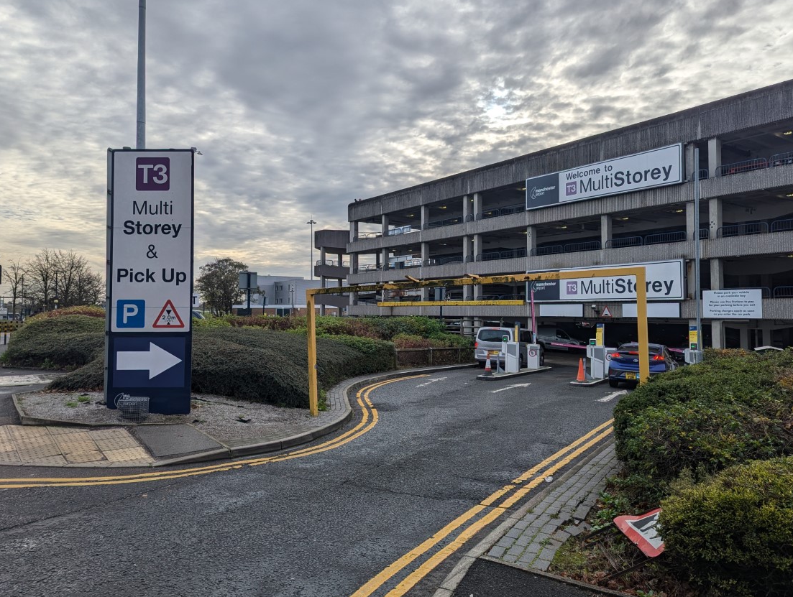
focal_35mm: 26
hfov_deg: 67.2
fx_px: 597
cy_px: 284
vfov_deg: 53.2
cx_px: 416
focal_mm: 6.81
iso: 47
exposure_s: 1/3906
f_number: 1.85
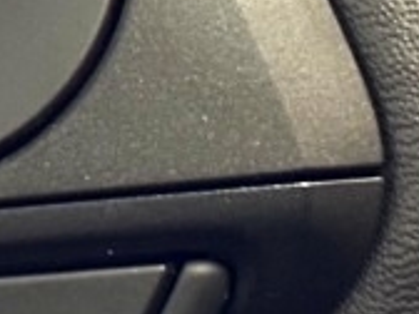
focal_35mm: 293
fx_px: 3547
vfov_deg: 5.1
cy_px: -80
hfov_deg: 6.7
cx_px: -102
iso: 640
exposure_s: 1/24
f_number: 1.78
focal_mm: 6.86
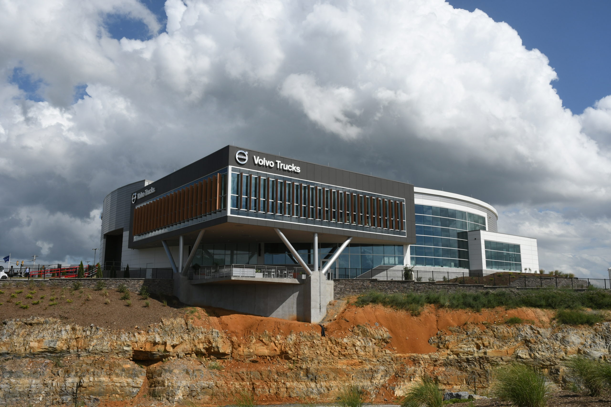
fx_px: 509
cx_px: 306
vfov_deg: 43.6
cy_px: 204
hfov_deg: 61.9
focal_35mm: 30
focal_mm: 20
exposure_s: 1/640
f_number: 13
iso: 250
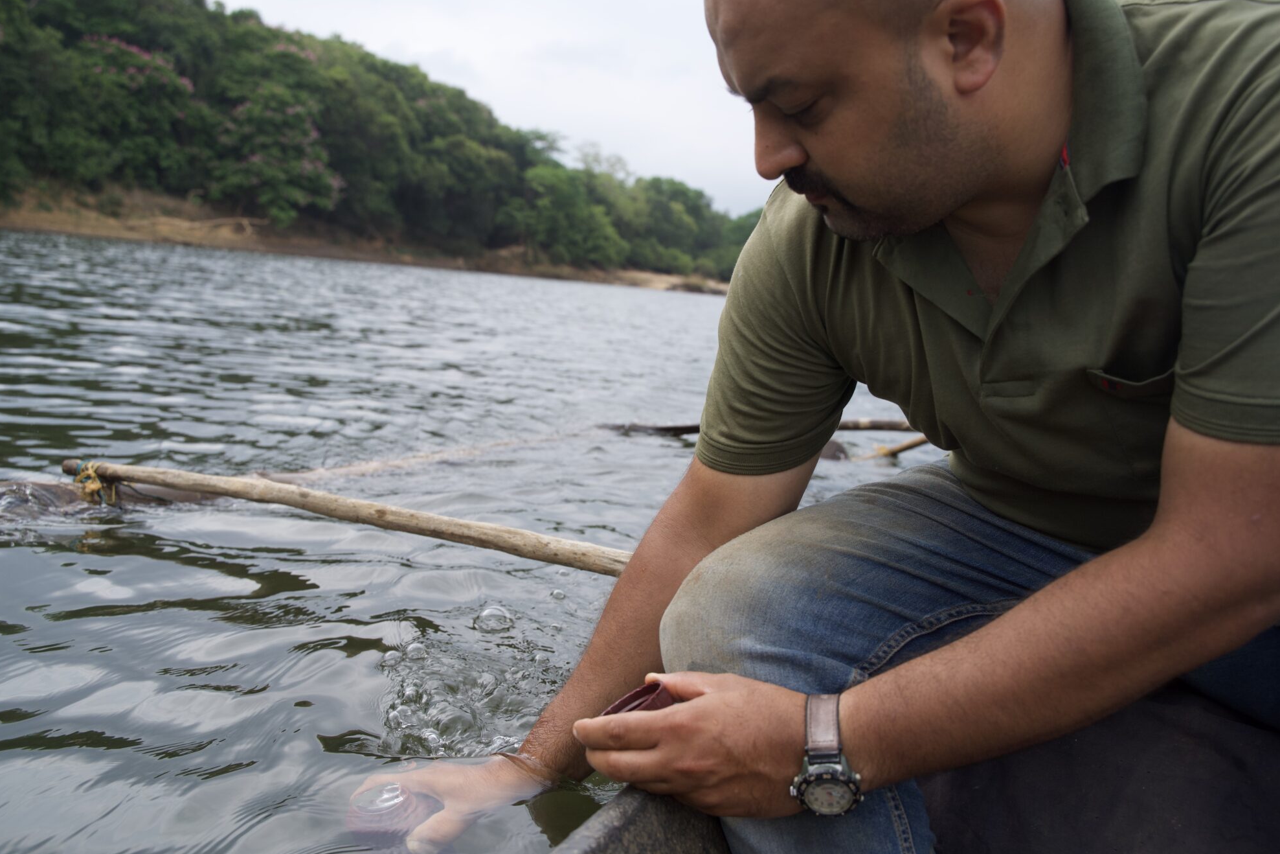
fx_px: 1031
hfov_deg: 63.7
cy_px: 419
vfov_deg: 45.0
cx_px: 629
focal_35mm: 29
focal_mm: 28
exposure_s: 1/800
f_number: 5
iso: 320
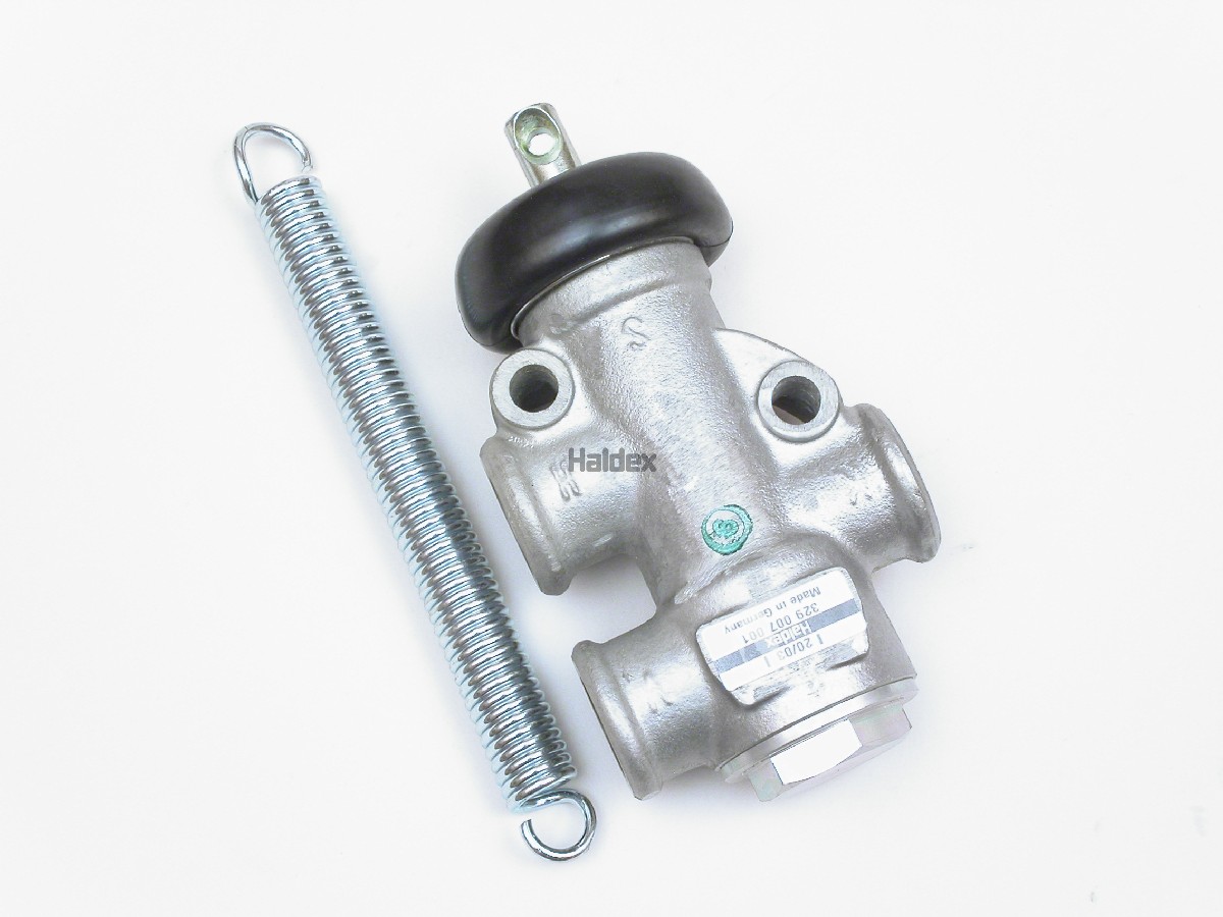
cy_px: 458
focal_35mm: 67
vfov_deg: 21.9
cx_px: 612
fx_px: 2367
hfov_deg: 29.0
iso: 100
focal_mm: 13.8
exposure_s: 1.5
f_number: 6.7
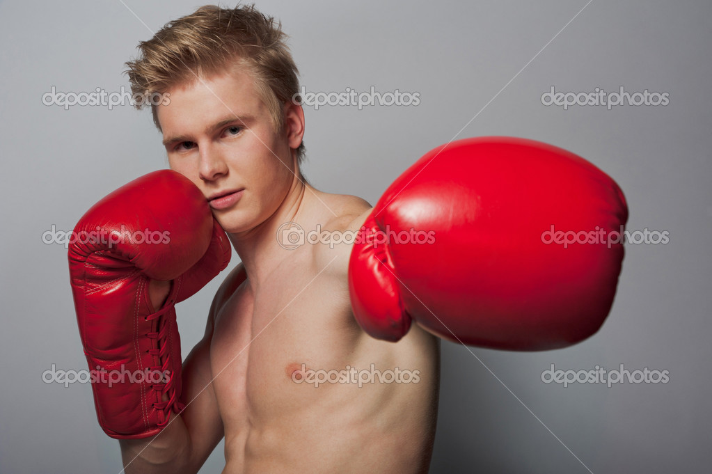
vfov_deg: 23.4
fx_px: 1147
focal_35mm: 58
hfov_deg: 34.5
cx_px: 356
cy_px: 237
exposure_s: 1/200
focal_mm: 58
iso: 200
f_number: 14
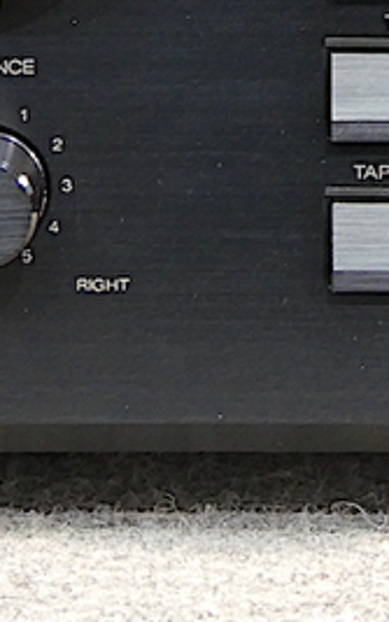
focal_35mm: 373
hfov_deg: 3.5
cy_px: -40
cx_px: 249
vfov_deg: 5.6
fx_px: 6324
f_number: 5
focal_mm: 17.5
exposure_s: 1/4
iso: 200
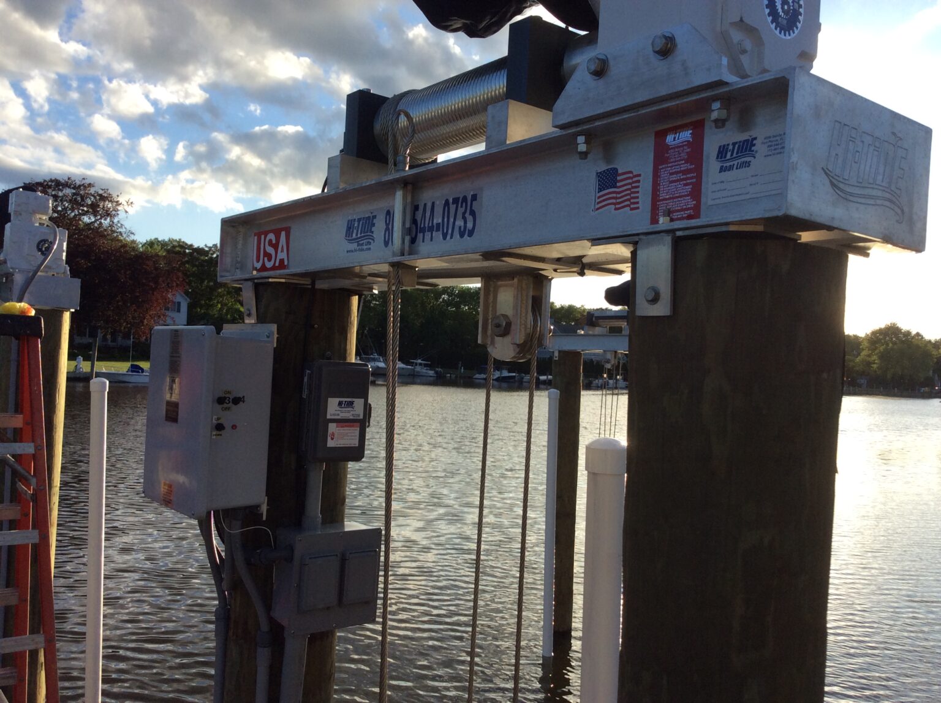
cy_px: 352
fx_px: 869
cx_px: 470
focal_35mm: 32
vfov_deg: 44.0
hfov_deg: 56.9
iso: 32
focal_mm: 3.3
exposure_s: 1/937
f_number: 2.4
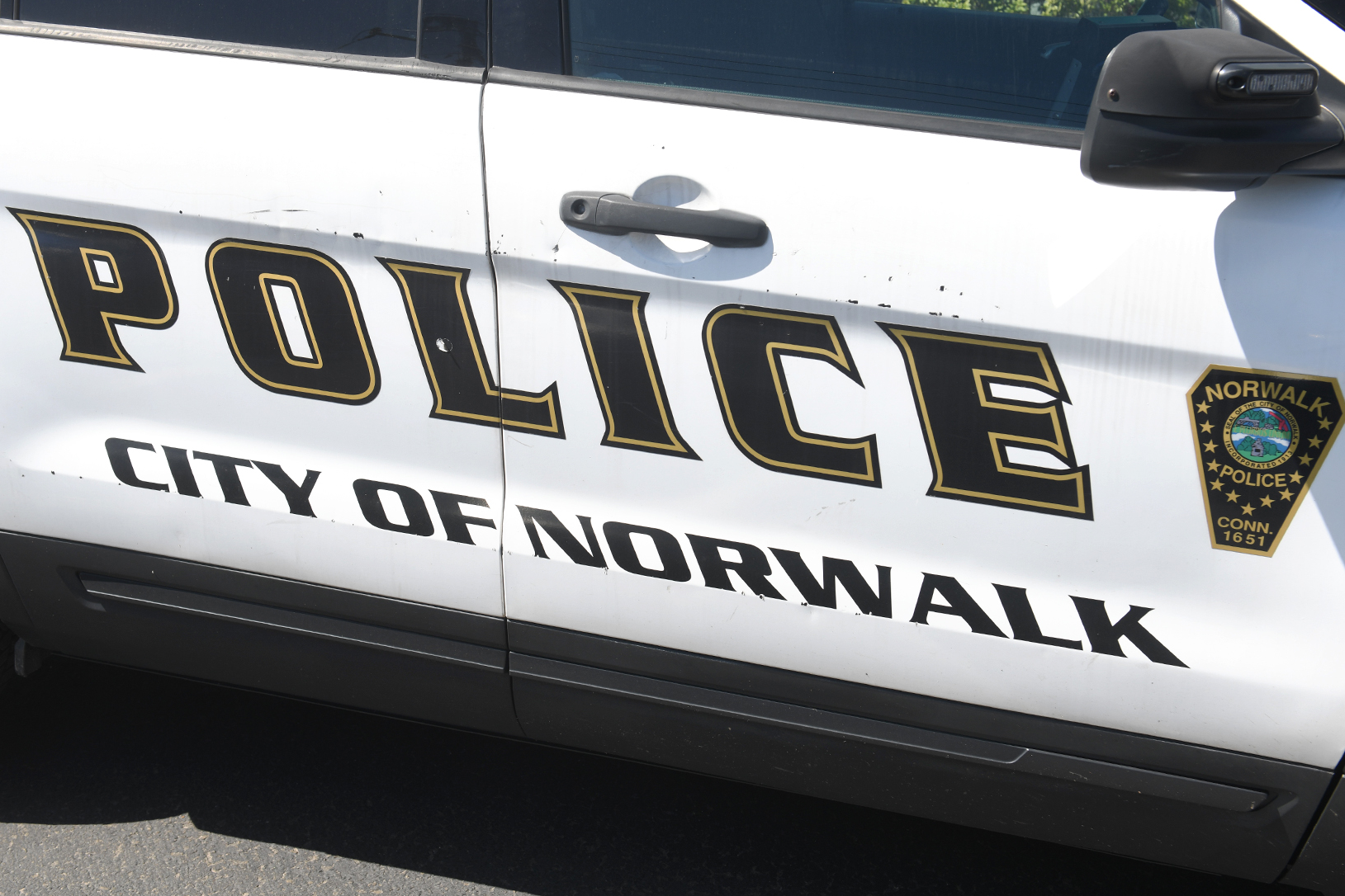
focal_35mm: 42
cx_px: 670
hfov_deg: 46.4
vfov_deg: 31.9
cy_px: 413
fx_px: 1569
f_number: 8
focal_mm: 38
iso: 200
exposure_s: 1/400
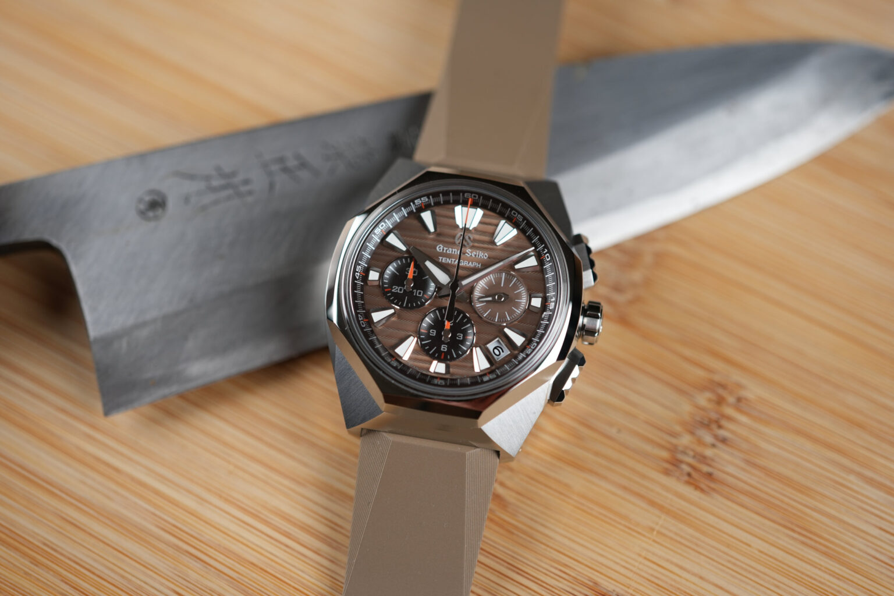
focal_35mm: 50
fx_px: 1242
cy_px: 298
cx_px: 447
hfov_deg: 39.6
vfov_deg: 27.0
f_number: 2.8
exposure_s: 1/100
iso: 250
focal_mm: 50
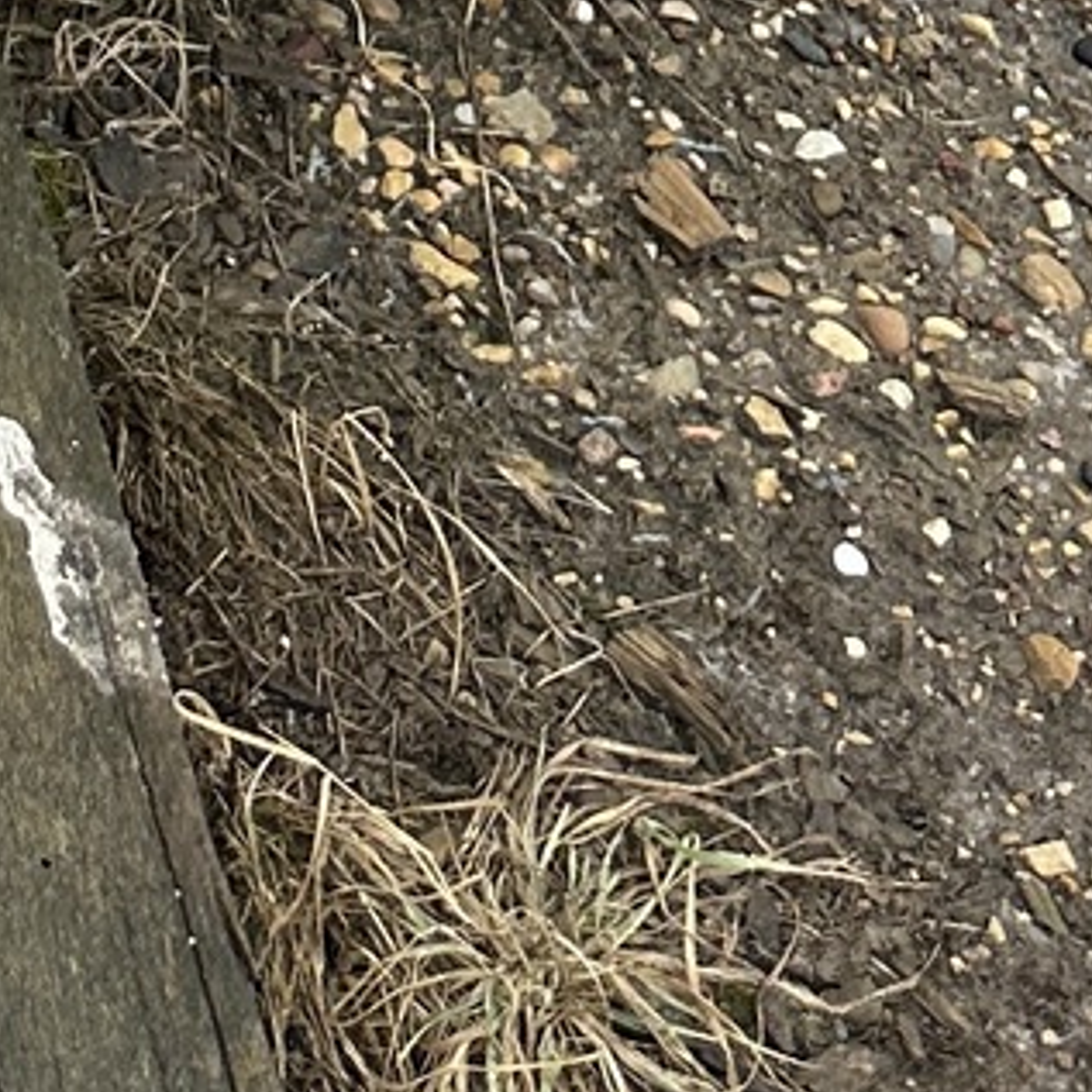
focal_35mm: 134
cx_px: -806
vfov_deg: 10.3
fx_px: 4783
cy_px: -1939
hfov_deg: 12.1
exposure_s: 1/971
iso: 80
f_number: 1.78
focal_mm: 6.86
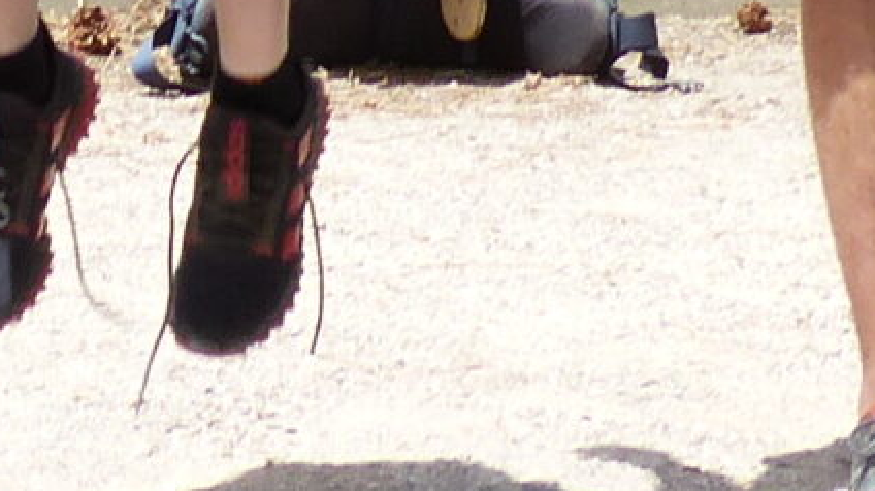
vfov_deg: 4.3
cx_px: -155
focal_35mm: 270
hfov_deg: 7.9
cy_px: -1087
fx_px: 6261
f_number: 4
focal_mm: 7.4
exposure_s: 1/500
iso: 100
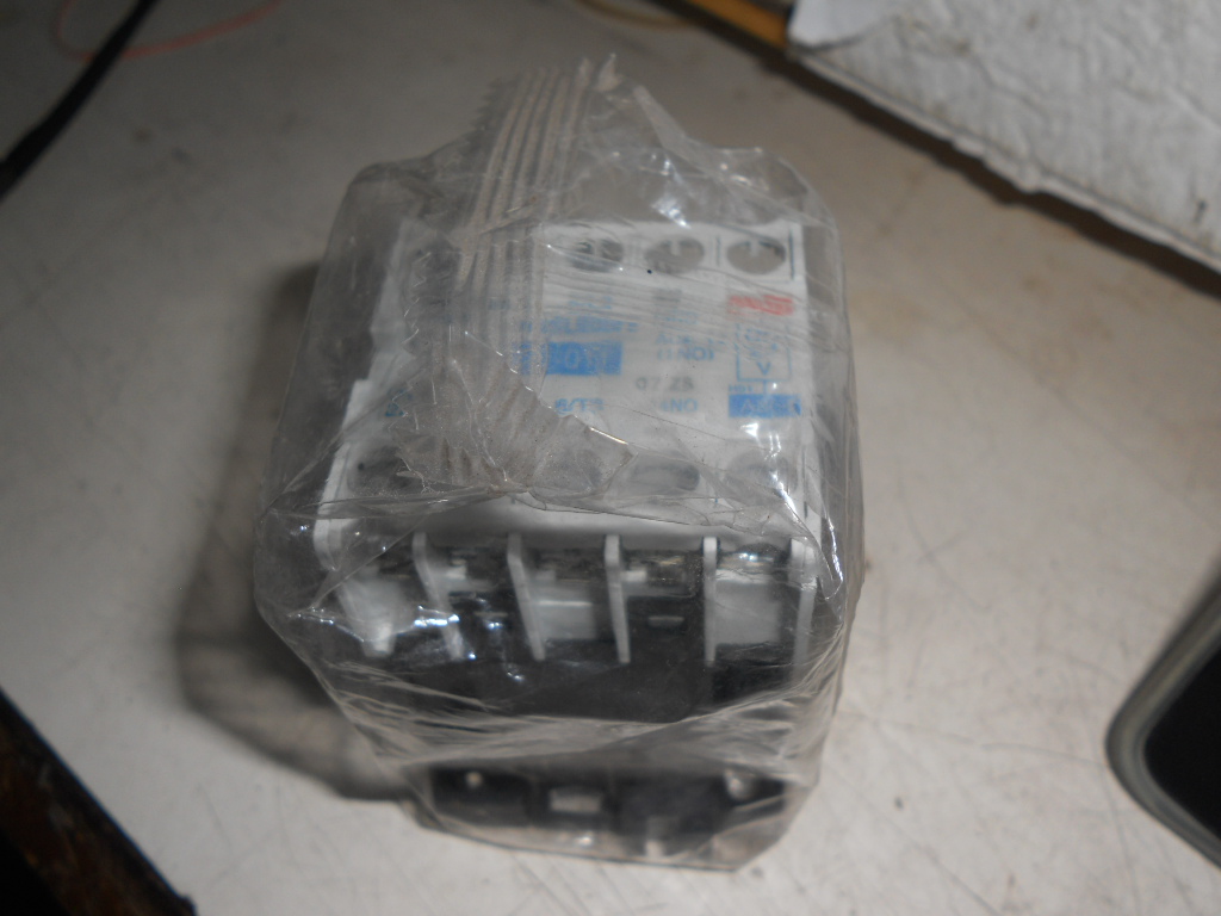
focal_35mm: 32
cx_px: 610
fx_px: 1129
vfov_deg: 44.2
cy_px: 458
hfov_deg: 56.8
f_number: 8.8
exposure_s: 1/25
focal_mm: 5.8
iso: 80
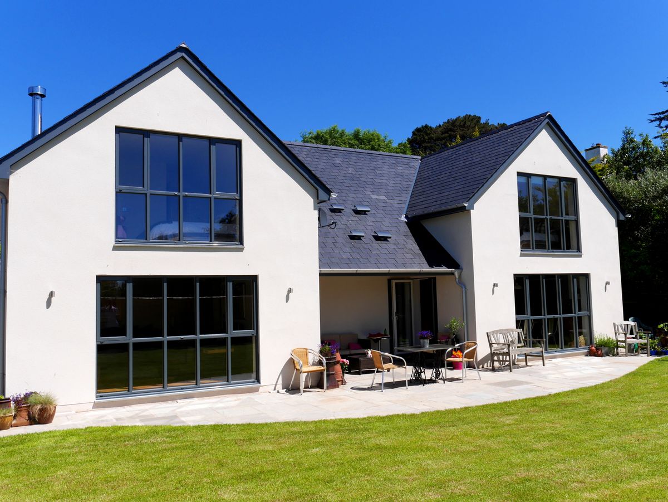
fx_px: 579
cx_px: 334
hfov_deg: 59.9
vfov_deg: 46.8
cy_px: 251
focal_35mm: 30
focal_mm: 15
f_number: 11
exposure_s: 1/400
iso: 200
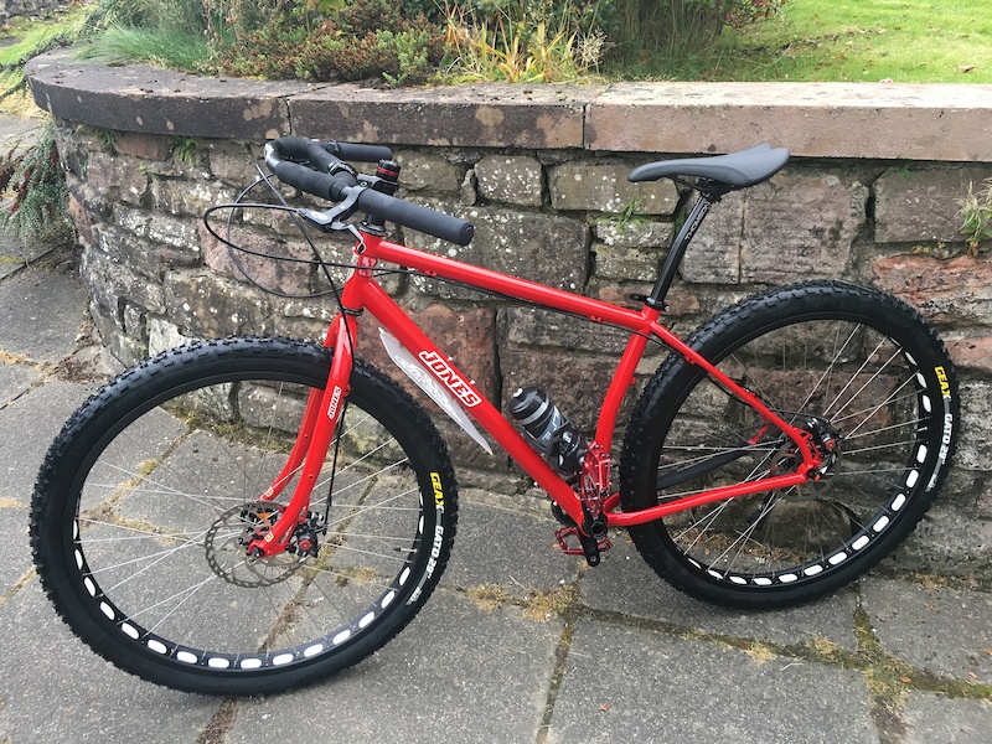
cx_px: 496
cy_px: 372
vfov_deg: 48.2
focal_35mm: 29
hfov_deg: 61.7
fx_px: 831
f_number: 2.2
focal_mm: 4.15
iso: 40
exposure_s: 1/33
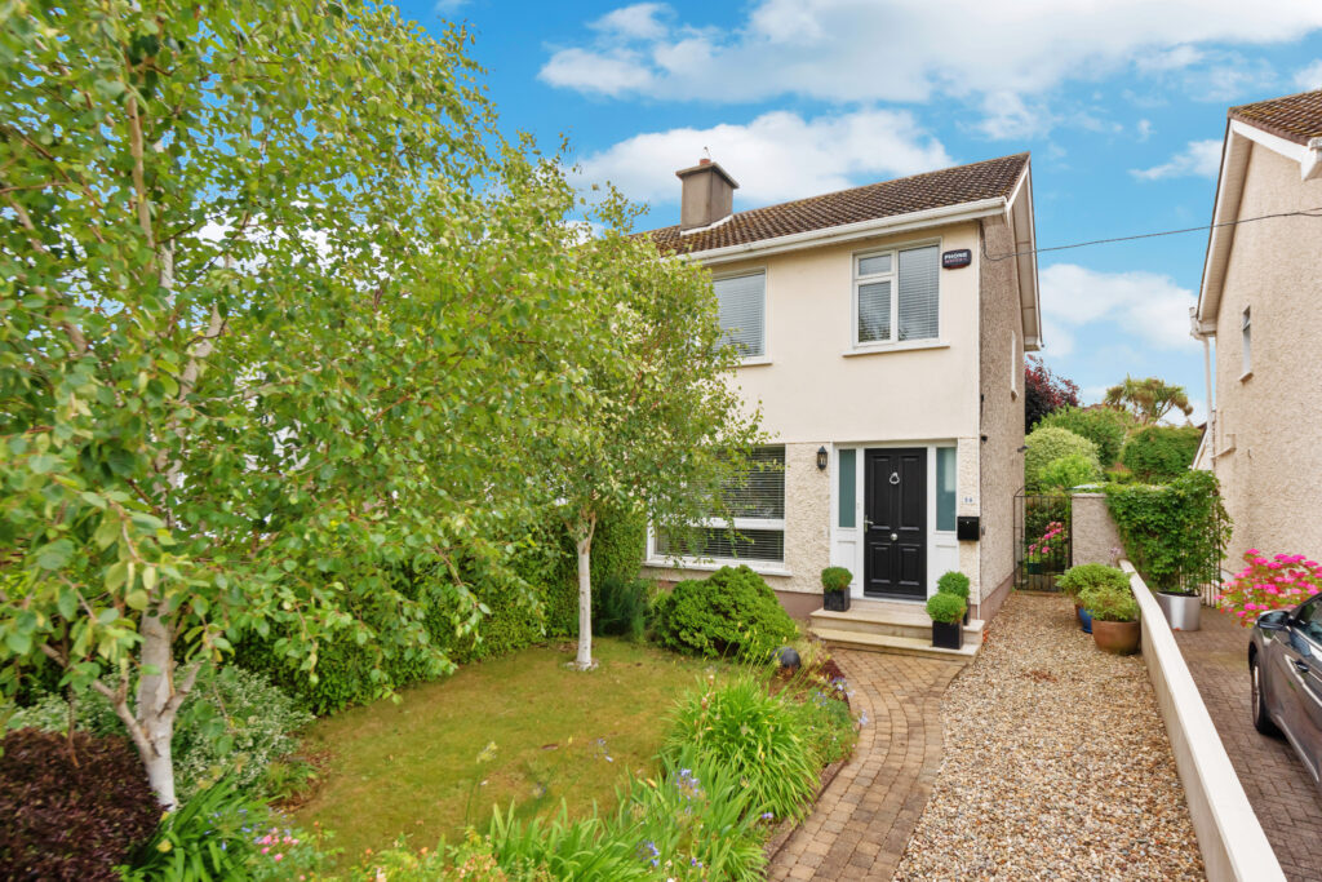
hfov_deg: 90.0
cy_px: 441
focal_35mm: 18
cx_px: 661
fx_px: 661
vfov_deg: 67.4
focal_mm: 18
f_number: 8
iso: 640
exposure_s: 1/800
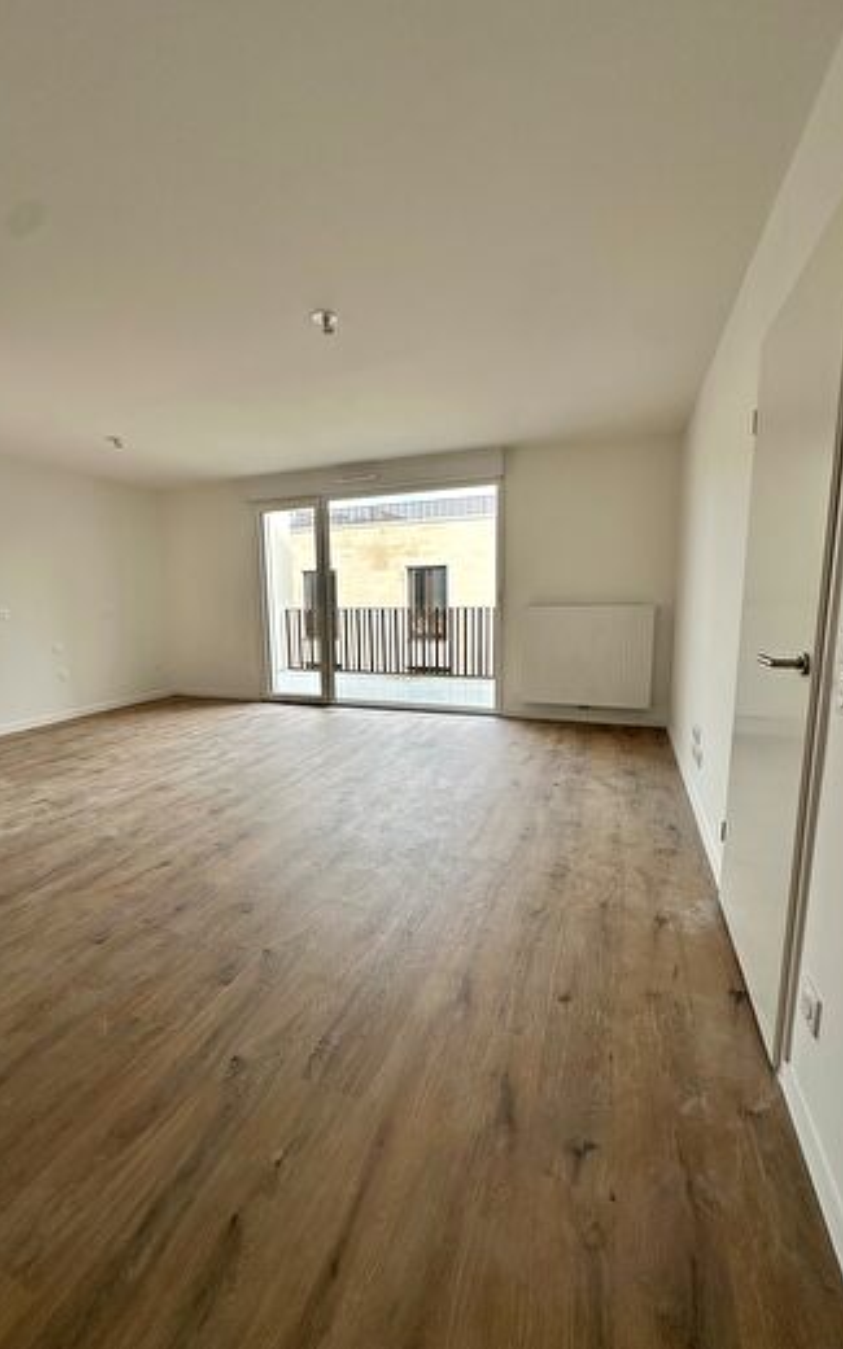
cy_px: 678
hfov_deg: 74.7
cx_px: 397
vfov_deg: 101.5
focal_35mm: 15
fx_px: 551
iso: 40
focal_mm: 2.22
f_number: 2.2
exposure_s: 1/184
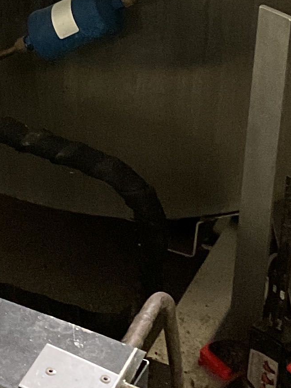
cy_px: -54
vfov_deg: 14.2
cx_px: -41
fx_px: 1512
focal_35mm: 135
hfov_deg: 10.8
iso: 320
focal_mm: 3
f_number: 1.8
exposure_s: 1/33
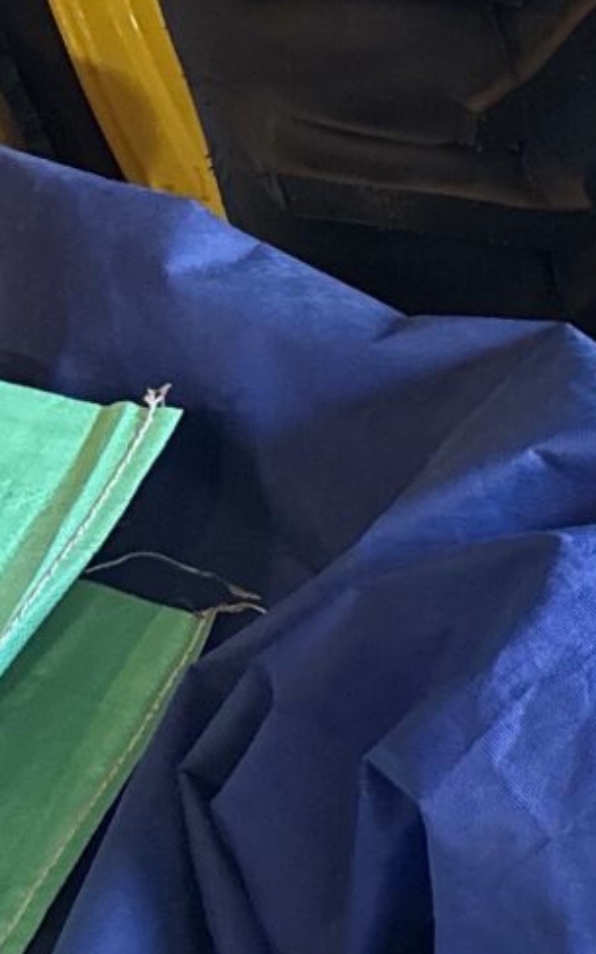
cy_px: -114
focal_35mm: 107
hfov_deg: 9.3
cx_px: 1878
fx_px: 2783
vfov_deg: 18.7
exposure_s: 1/60
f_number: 1.78
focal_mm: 6.76
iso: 500
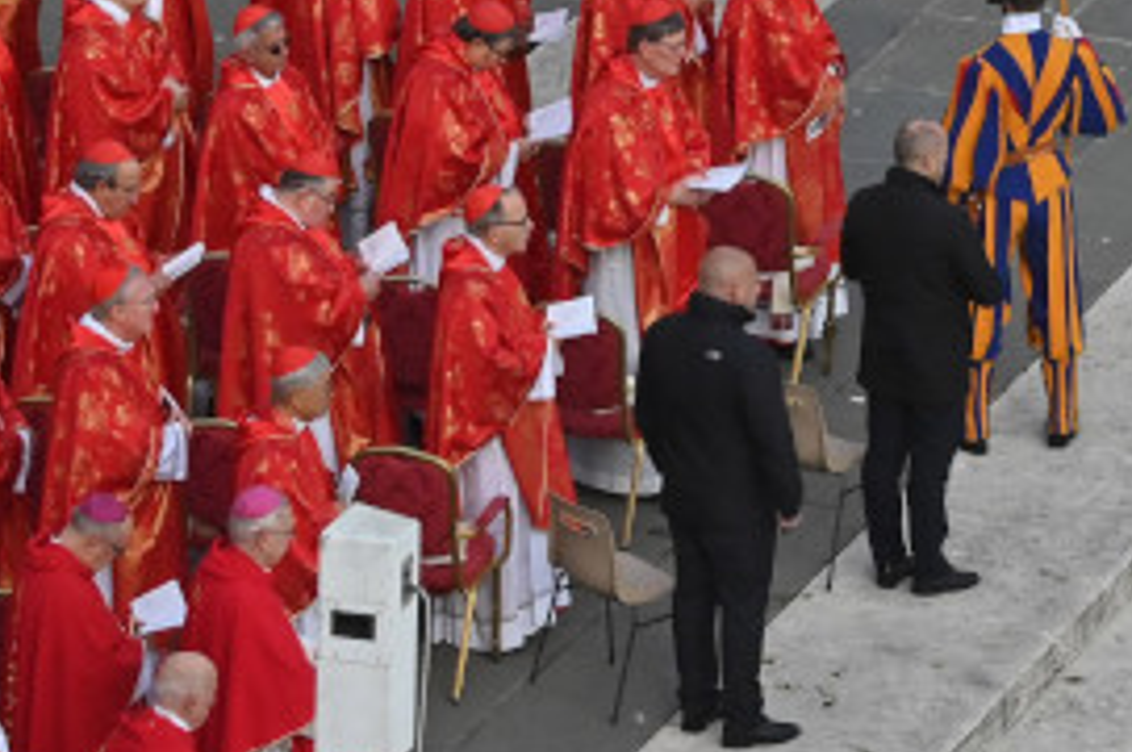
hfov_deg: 5.0
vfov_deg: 3.3
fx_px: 12971
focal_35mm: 413
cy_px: 56
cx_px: 1099
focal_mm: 112
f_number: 9
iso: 2000
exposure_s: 1/3200
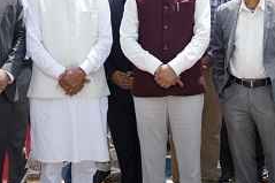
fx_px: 672
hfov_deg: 23.1
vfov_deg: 15.0
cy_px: -35
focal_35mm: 88
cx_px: 177
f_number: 1.4
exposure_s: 1/3200
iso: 100
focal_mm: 35
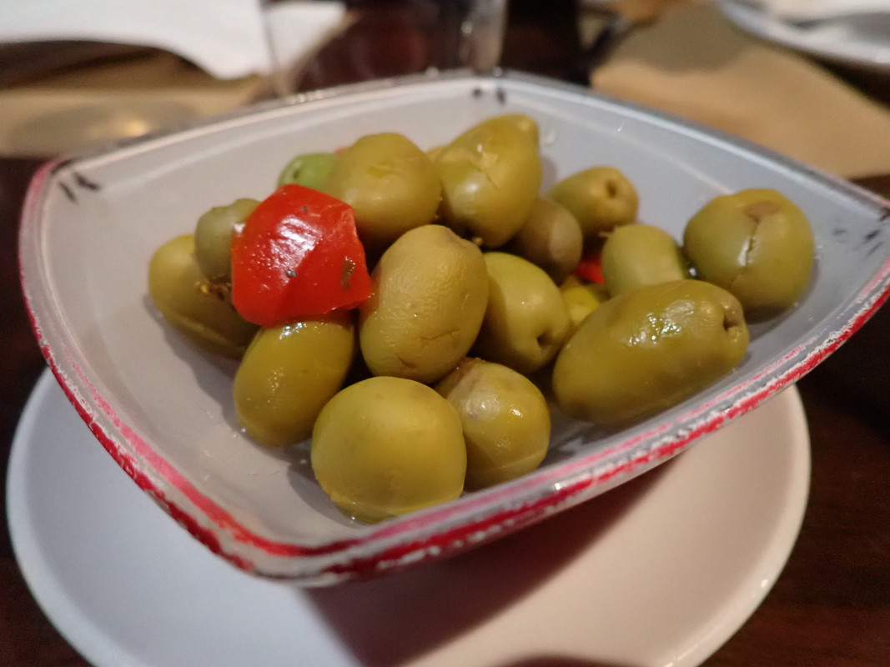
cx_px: 445
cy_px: 334
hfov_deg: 69.4
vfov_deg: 54.9
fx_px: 643
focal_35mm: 25
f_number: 2
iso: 1600
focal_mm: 4.5
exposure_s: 1/250
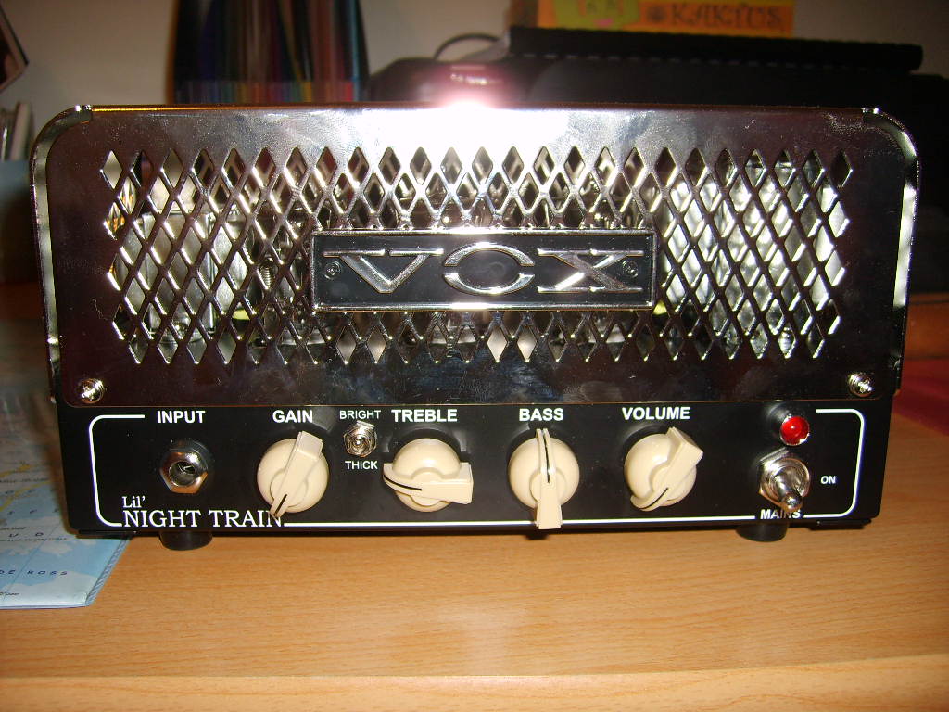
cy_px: 356
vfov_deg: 40.7
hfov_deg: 52.6
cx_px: 474
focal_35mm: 35
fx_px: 960
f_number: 2.8
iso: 100
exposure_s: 1/45
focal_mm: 5.8
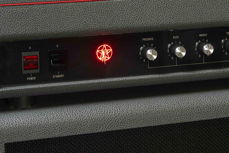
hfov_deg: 17.0
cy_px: 15
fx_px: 763
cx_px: 172
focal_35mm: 120
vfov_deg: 11.3
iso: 1250
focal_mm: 45
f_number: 5
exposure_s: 1/160
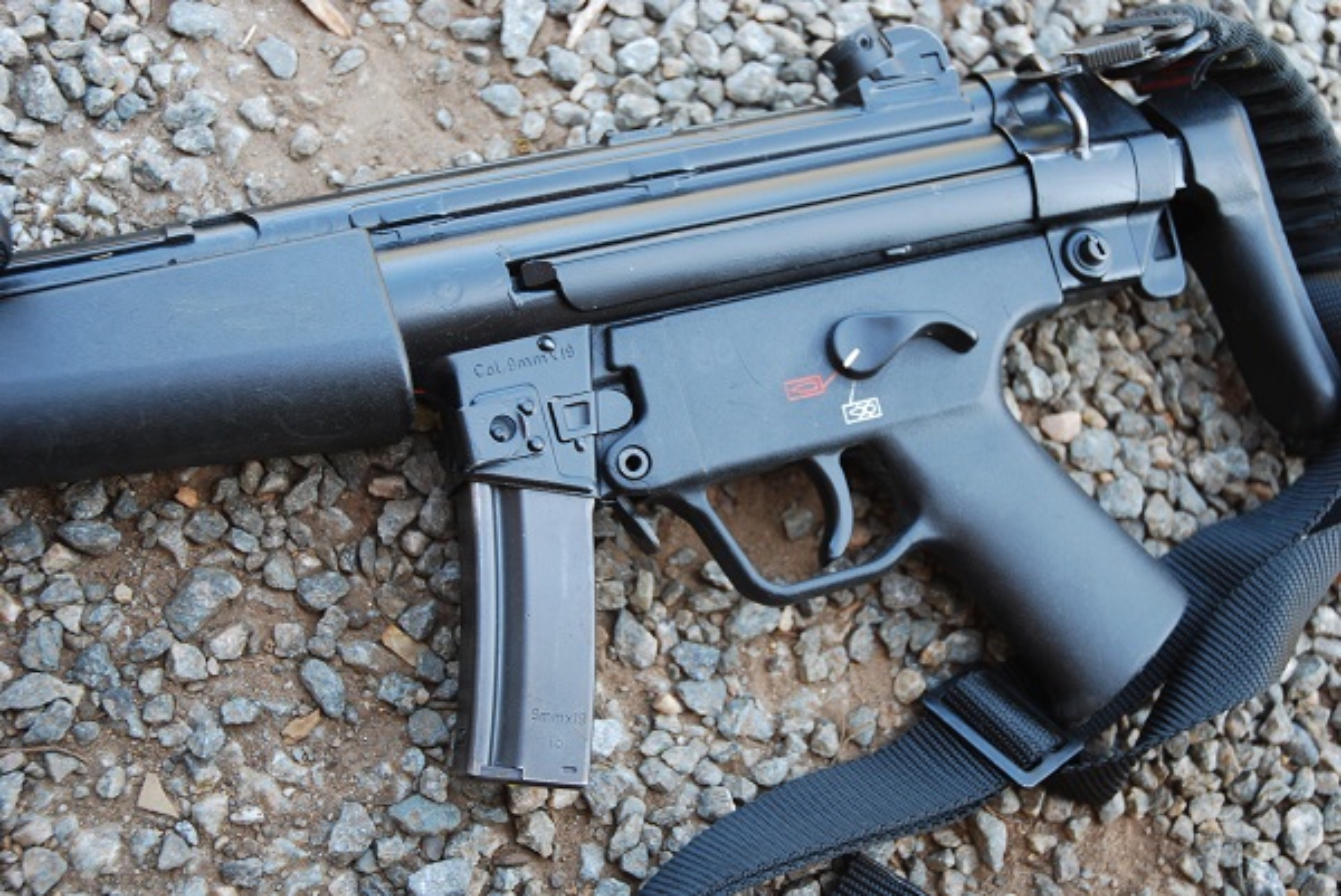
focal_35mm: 51
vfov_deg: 26.5
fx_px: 1901
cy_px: 448
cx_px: 670
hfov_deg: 38.9
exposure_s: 1/40
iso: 200
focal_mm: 34
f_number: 4.2
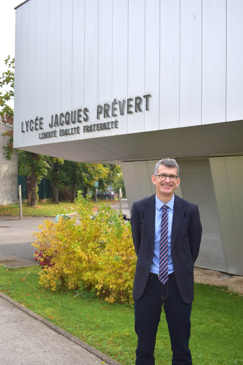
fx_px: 440
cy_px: 182
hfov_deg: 30.9
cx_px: 122
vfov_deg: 45.0
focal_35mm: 44
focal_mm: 29
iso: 200
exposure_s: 1/400
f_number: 4.2
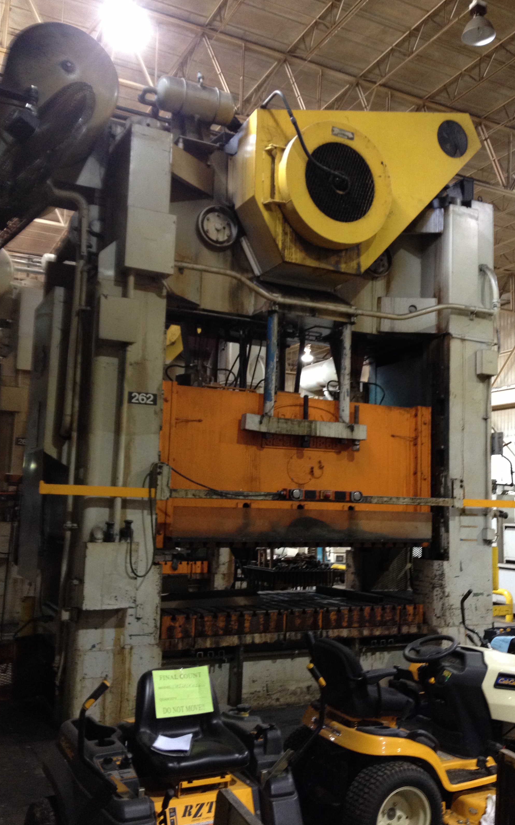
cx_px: 313
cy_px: 413
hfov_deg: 33.5
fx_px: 853
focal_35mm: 38
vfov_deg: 51.5
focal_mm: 4.28
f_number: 2.4
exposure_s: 1/20
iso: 200
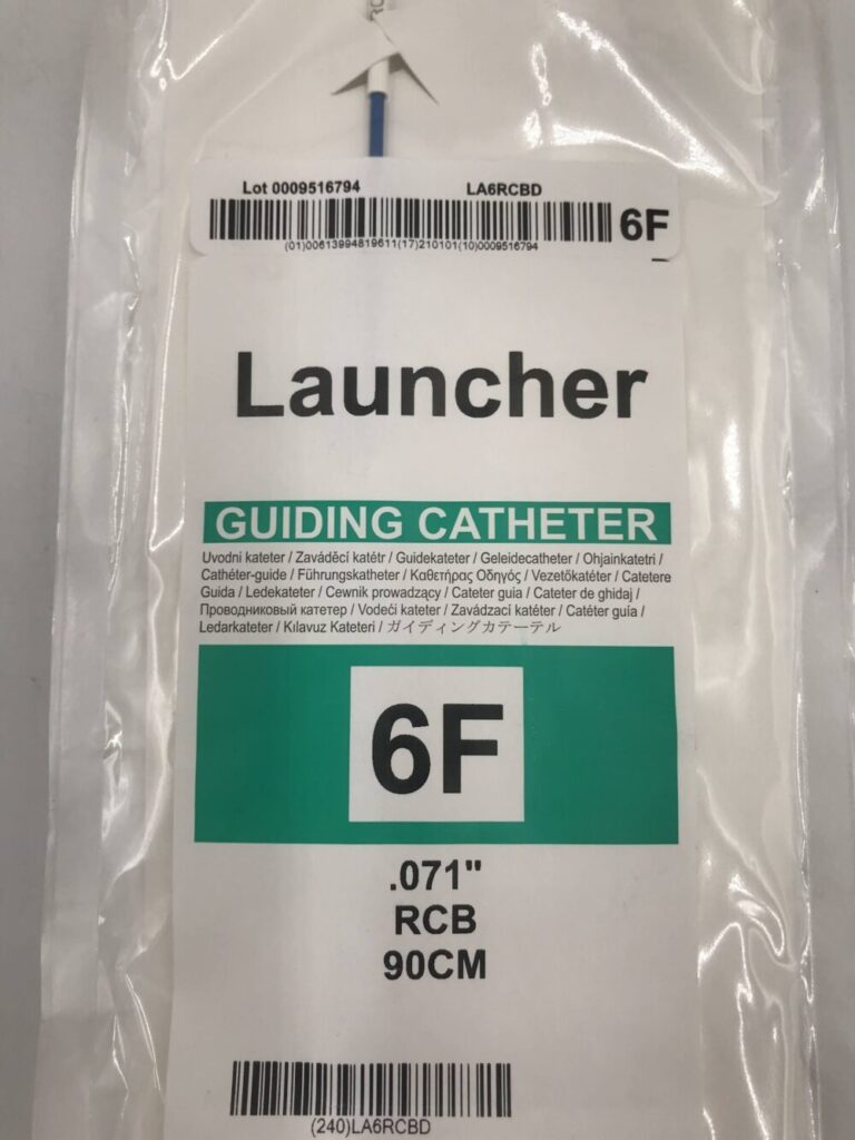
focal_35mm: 28
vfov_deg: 63.4
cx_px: 428
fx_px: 922
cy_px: 570
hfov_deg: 49.7
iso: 20
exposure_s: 1/242
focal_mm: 3.99
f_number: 1.8
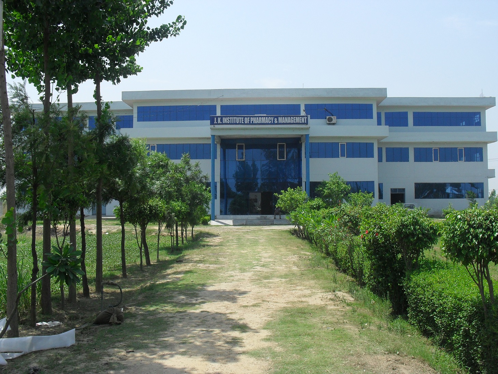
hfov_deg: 52.6
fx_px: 504
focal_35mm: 35
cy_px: 187
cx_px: 249
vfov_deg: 40.7
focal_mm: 6.3
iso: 100
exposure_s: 1/180
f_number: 8.4
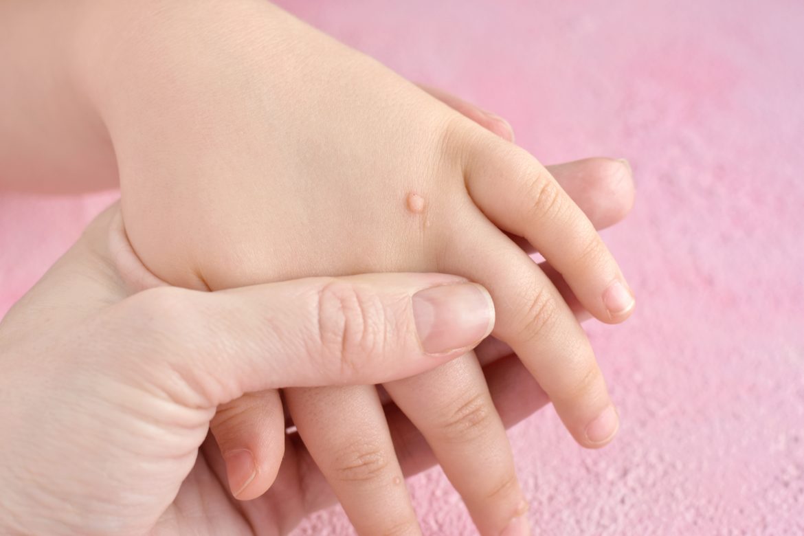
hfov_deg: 27.0
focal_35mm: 75
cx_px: 402
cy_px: 268
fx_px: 1675
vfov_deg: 18.2
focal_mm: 50
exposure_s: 1/100
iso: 250
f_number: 4
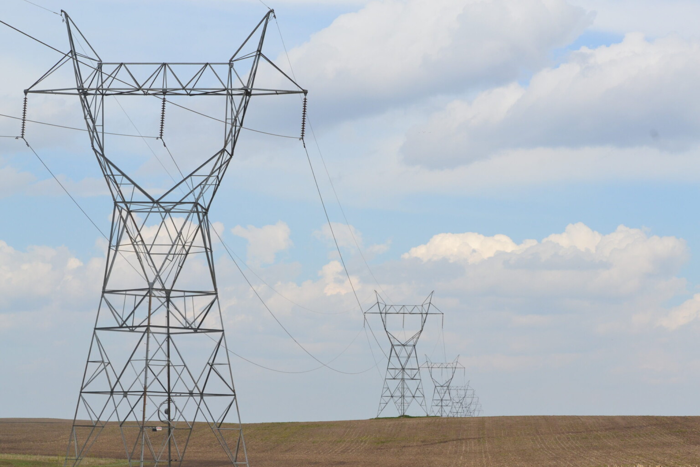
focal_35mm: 105
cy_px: 234
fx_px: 2042
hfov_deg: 19.5
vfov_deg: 13.0
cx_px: 350
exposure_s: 1/400
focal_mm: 70
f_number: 11
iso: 400
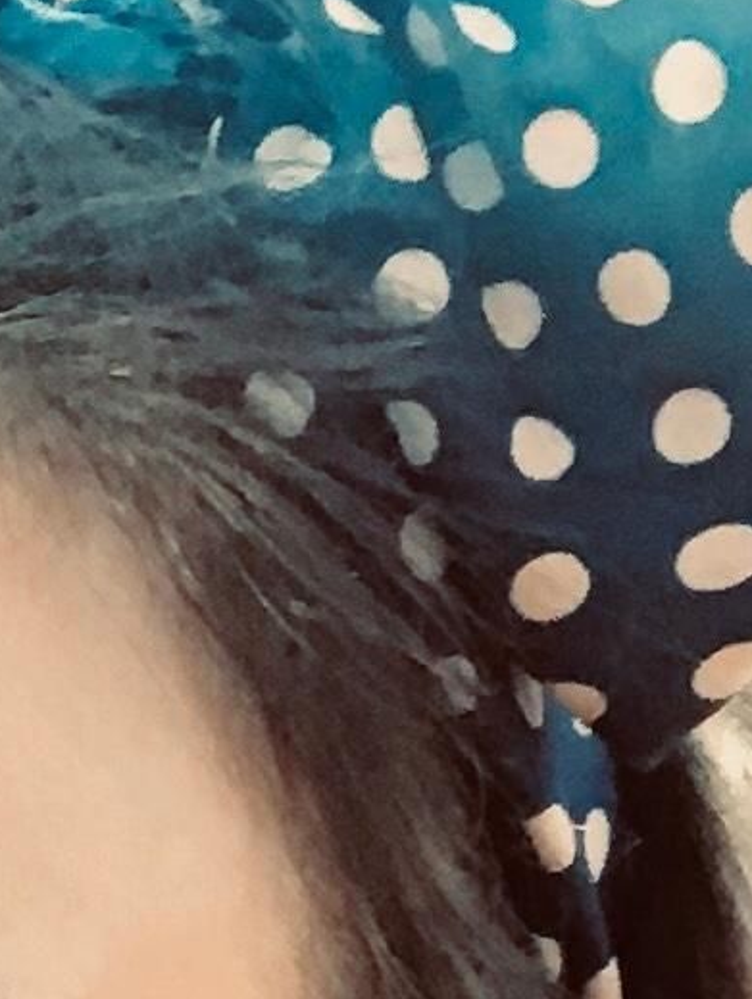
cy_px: 1479
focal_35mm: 190
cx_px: -1198
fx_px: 5494
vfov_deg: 10.1
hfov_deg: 7.2
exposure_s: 1/30
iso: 80
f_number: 2.2
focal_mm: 2.87
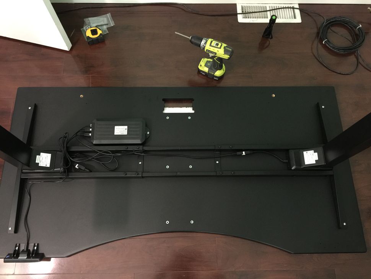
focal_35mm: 29
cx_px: 186
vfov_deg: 48.2
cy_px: 140
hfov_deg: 61.6
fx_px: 311
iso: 100
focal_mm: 4.15
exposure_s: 1/4
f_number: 2.2
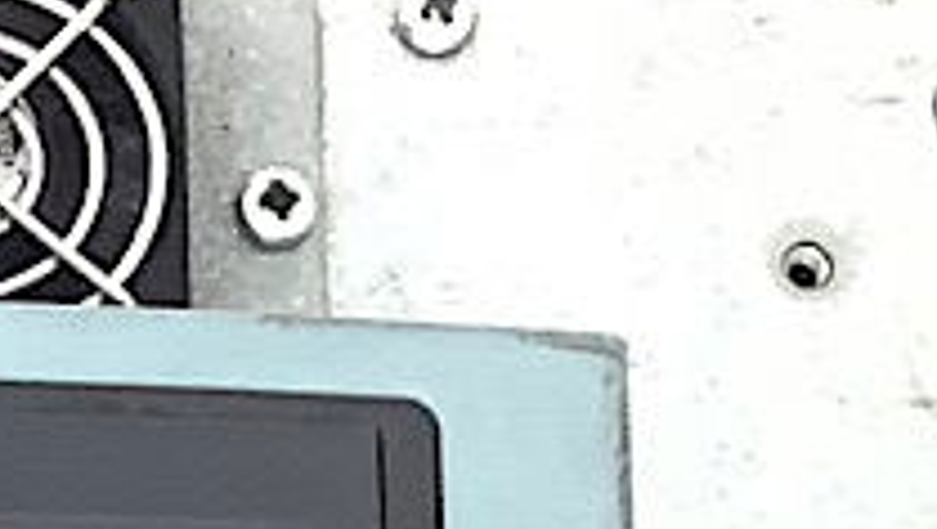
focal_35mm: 192
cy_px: 1721
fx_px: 4775
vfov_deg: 5.8
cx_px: 168
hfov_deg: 11.2
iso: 125
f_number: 2.4
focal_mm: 3.3
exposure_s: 1/50
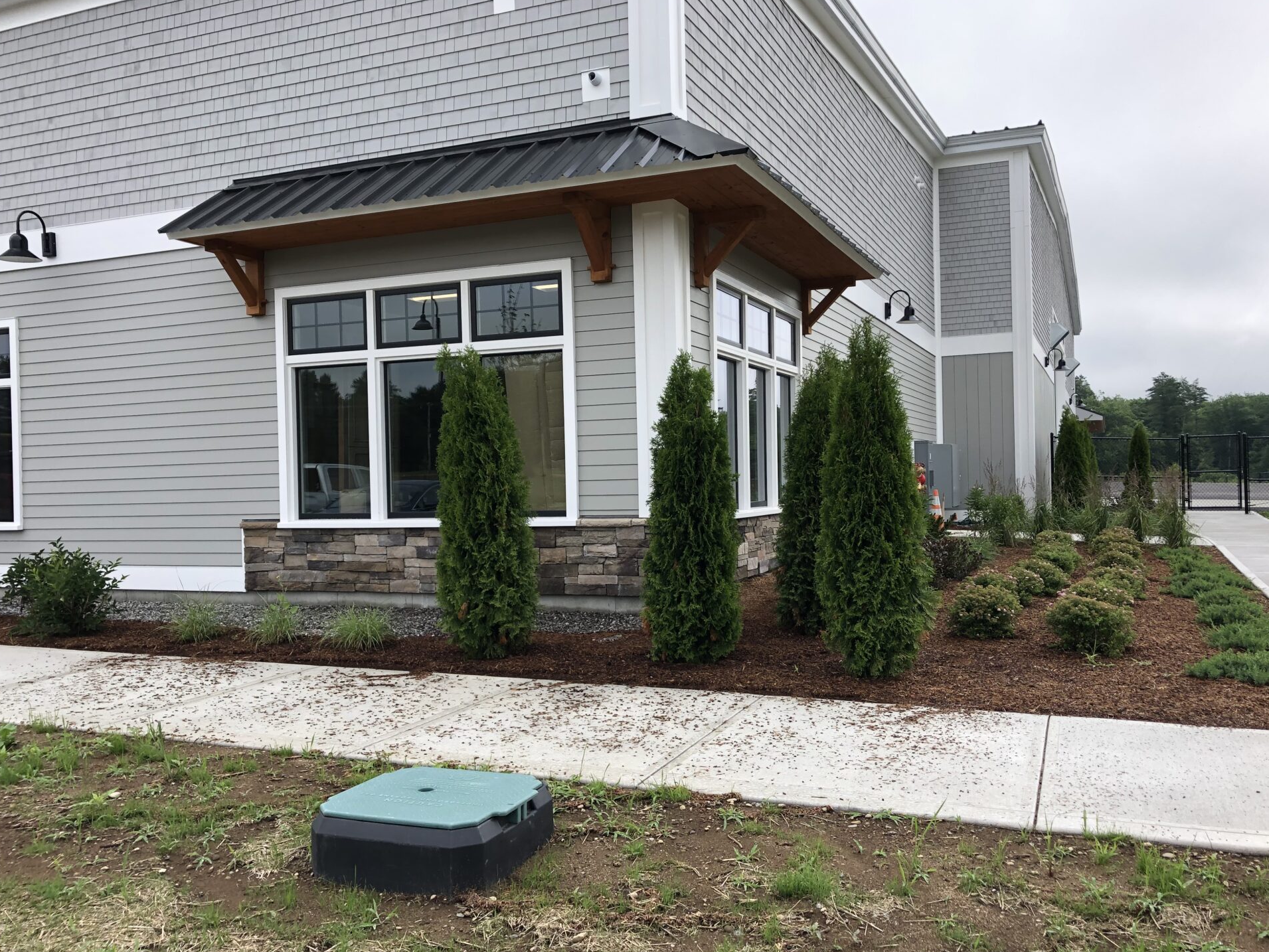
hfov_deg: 60.0
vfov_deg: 46.8
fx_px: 1100
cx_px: 639
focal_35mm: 30
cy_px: 492
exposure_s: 1/665
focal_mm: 3.99
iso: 20
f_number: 1.8
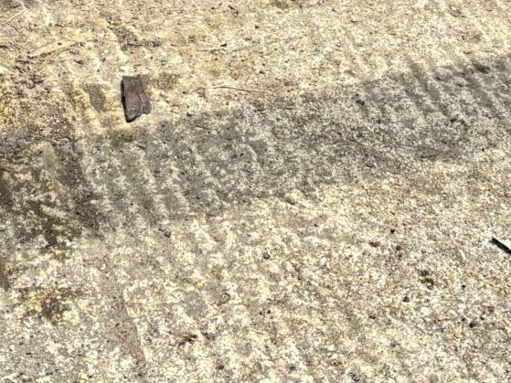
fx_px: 1756
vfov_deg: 11.7
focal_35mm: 119
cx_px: 159
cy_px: -261
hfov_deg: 16.5
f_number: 1.6
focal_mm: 5.96
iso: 50
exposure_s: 1/1037
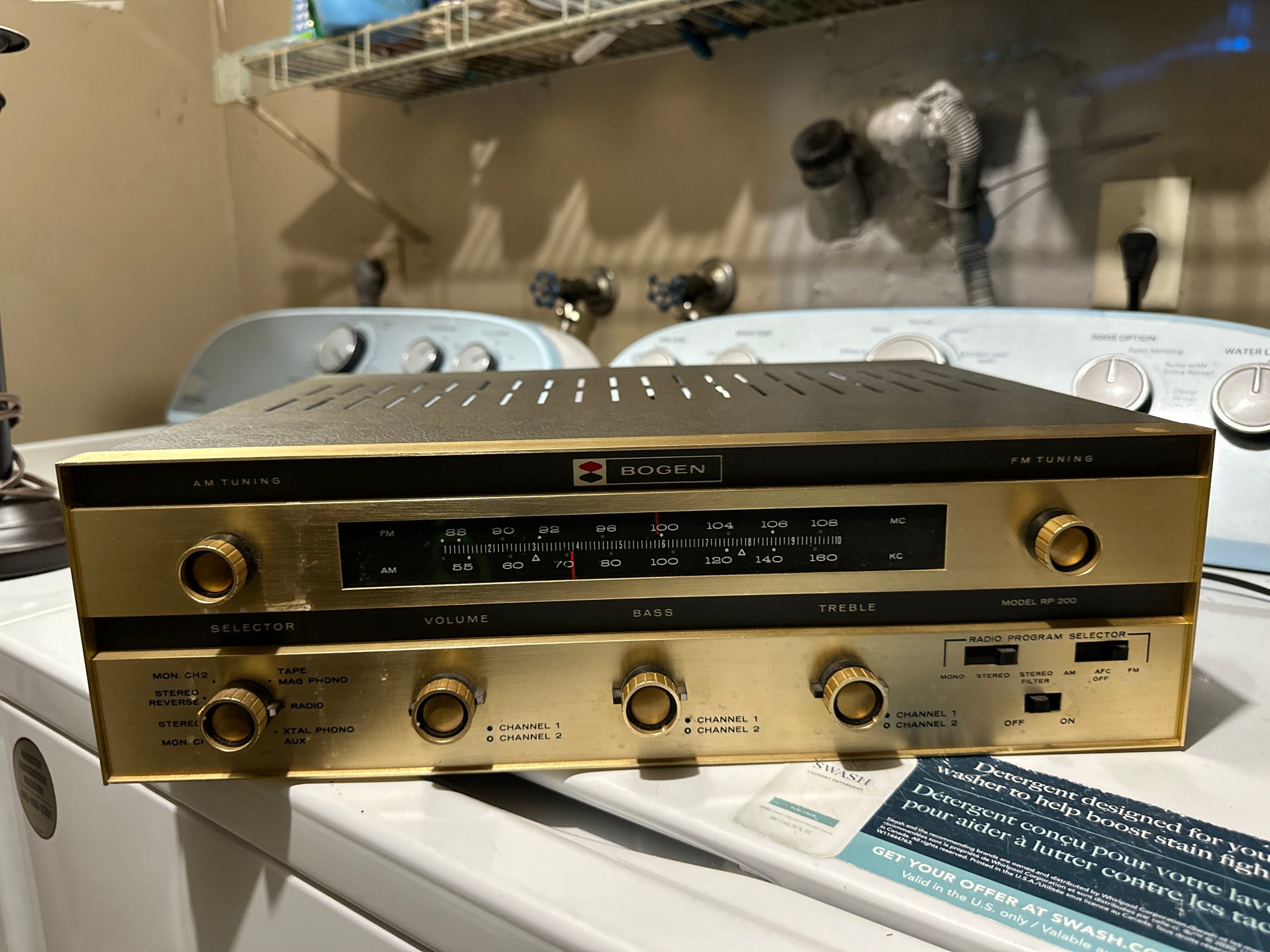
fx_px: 881
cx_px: 635
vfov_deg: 56.8
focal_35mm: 24
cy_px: 476
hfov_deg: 71.6
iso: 400
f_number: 1.78
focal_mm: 6.86
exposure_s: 1/60
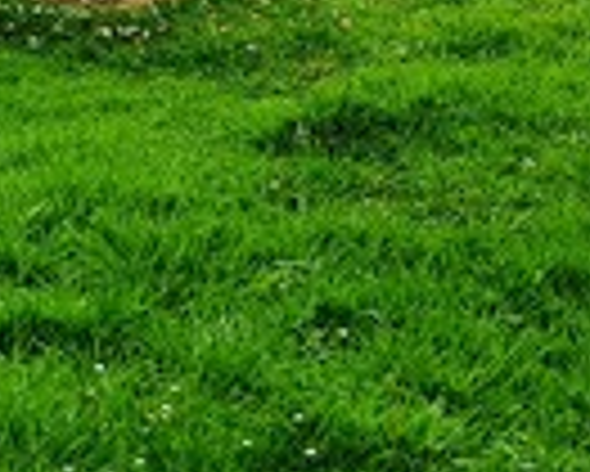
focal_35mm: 155
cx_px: -216
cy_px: -850
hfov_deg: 12.0
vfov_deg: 8.6
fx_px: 2709
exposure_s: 1/1000
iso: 50
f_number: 1.8
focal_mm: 5.4
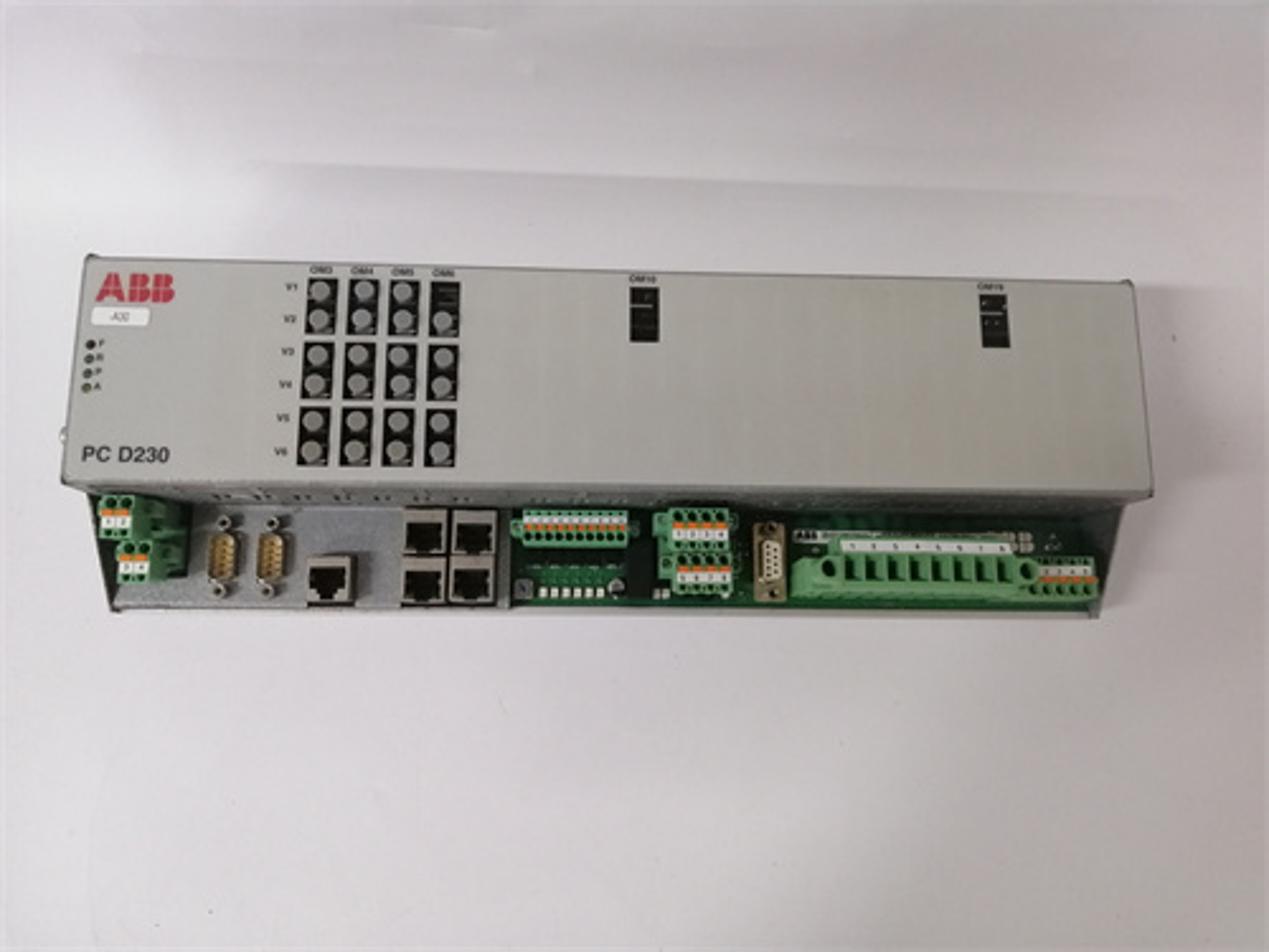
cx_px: 634
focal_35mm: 26
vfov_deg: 53.1
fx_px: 953
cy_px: 476
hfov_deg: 67.3
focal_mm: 3.81
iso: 250
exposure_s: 1/33.3
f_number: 2.2
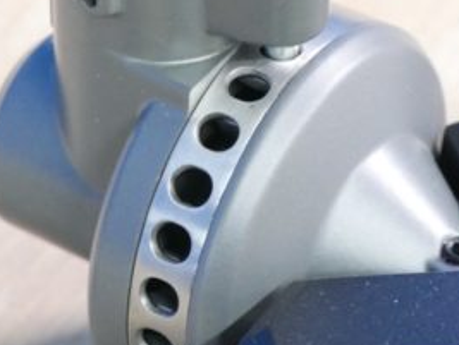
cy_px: 201
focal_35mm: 380
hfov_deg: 5.2
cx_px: 175
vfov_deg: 3.9
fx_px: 5046
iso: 3200
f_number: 5.4
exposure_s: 1/15
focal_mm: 73
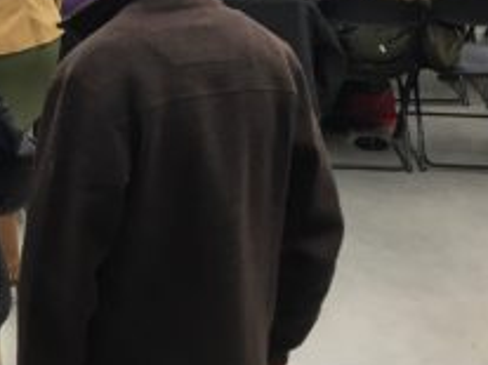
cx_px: -5
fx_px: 1226
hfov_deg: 21.7
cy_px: -93
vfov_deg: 16.2
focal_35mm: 87
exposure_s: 1/30
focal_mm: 4.15
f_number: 2.2
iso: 64
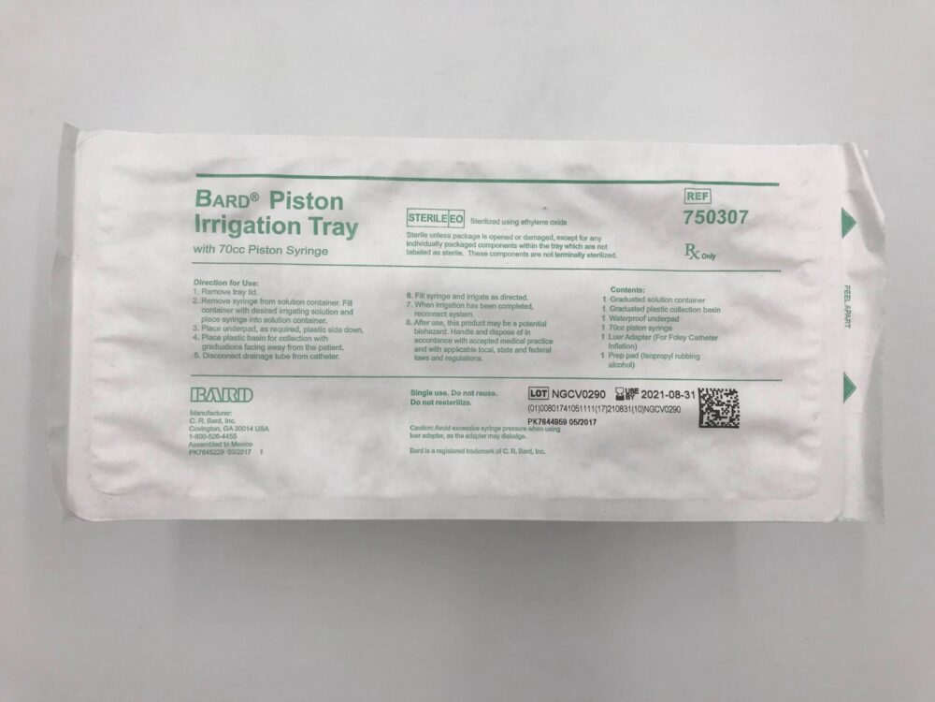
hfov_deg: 63.4
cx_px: 468
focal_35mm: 28
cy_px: 351
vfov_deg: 49.7
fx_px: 756
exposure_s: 1/248
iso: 20
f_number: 1.8
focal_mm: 3.99
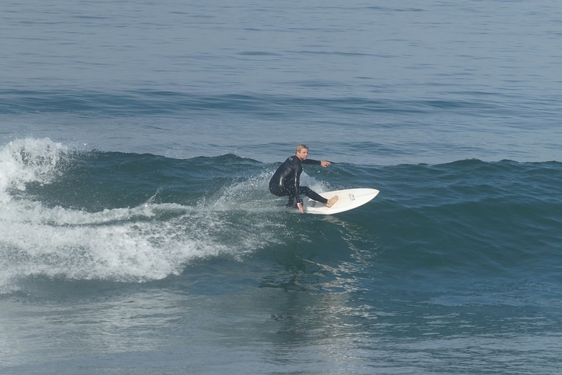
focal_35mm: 389
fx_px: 6071
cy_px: 169
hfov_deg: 5.3
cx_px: 281
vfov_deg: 3.5
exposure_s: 1/400
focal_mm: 66.8
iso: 80
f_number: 6
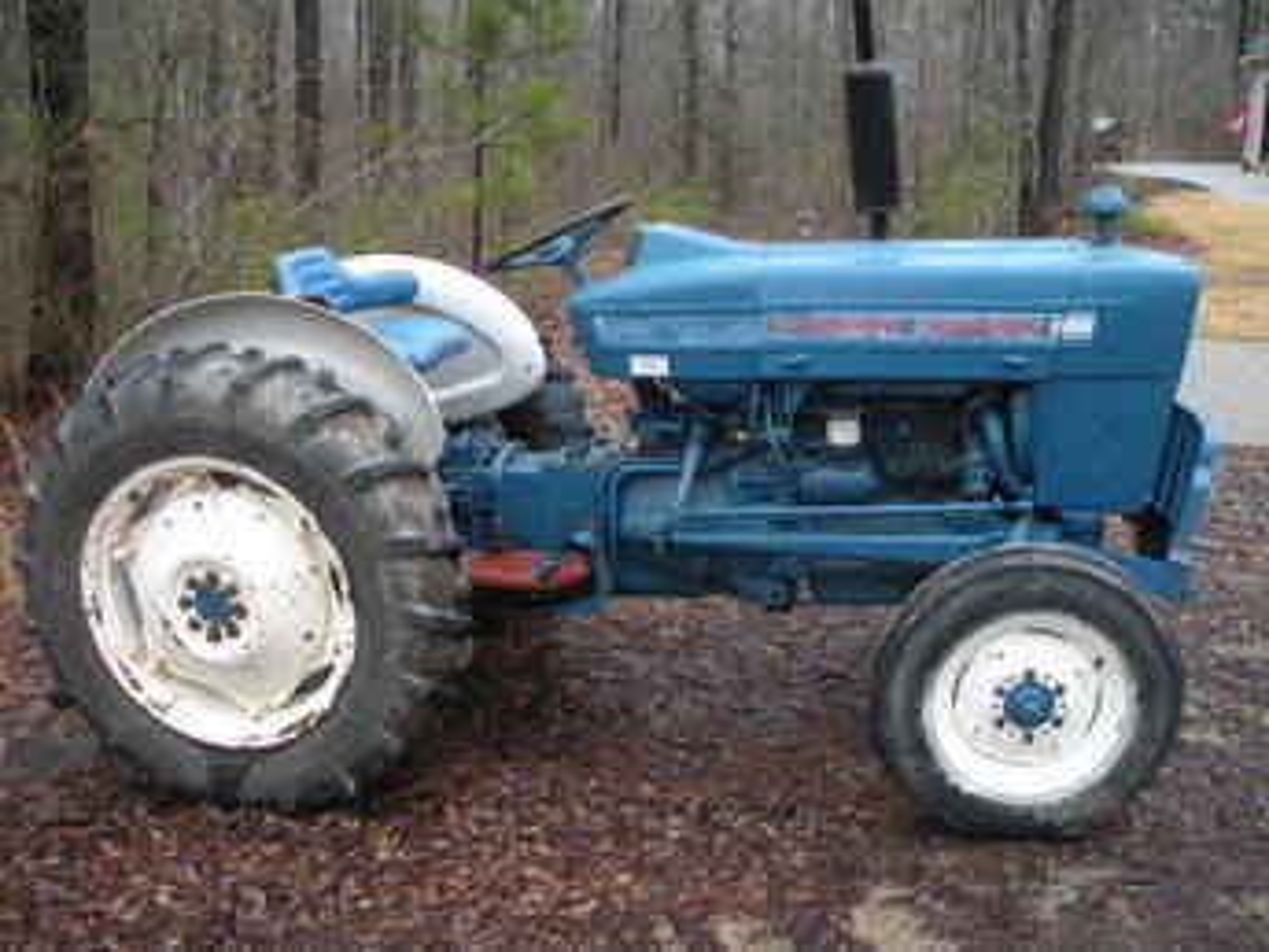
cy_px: 476
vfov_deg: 39.7
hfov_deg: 51.4
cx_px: 634
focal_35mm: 36
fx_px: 1320
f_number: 3.5
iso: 64
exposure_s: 1/107
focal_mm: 6.3
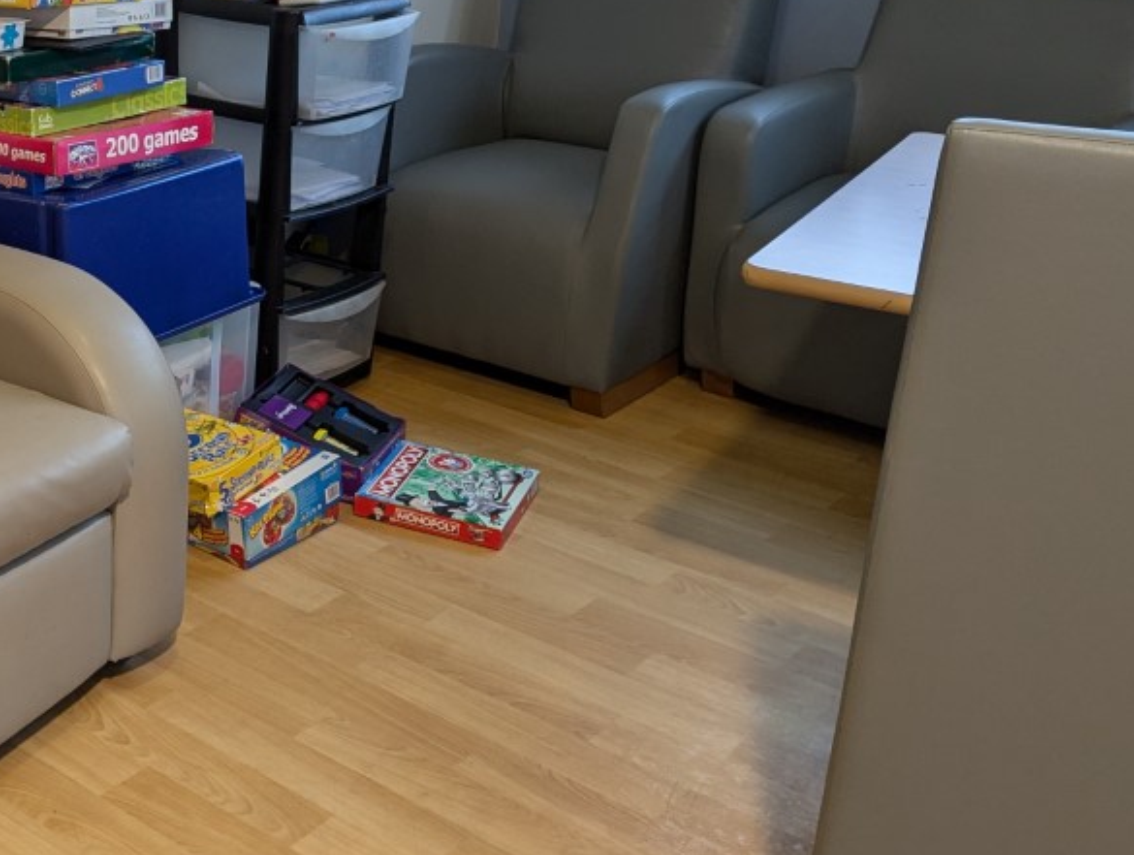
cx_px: 36
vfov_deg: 29.6
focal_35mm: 49
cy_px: 318
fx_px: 1608
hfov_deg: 35.6
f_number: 1.85
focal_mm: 6.81
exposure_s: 1/25
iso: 107
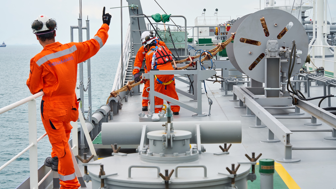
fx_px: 638
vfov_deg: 16.8
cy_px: 82
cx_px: 168
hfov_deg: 29.5
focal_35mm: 72
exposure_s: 1/160
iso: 100
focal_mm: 67.6
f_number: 9
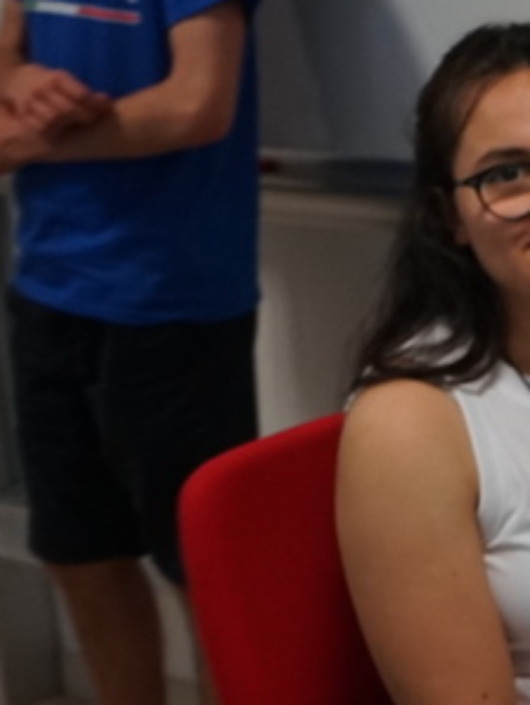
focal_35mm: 116
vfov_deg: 17.0
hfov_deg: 10.9
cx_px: 1271
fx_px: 2365
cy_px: 329
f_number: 6.3
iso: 1250
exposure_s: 1/60
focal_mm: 30
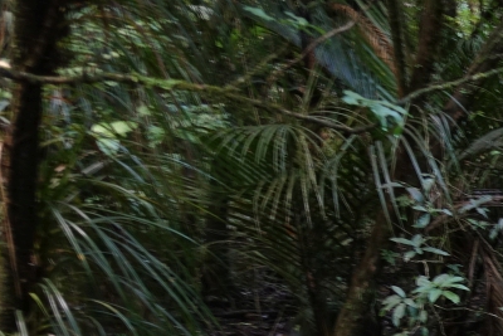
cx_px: 848
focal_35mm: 82
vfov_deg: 15.1
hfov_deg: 19.8
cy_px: 546
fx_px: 1146
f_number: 1.8
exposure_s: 1/5
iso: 80
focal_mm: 8.8
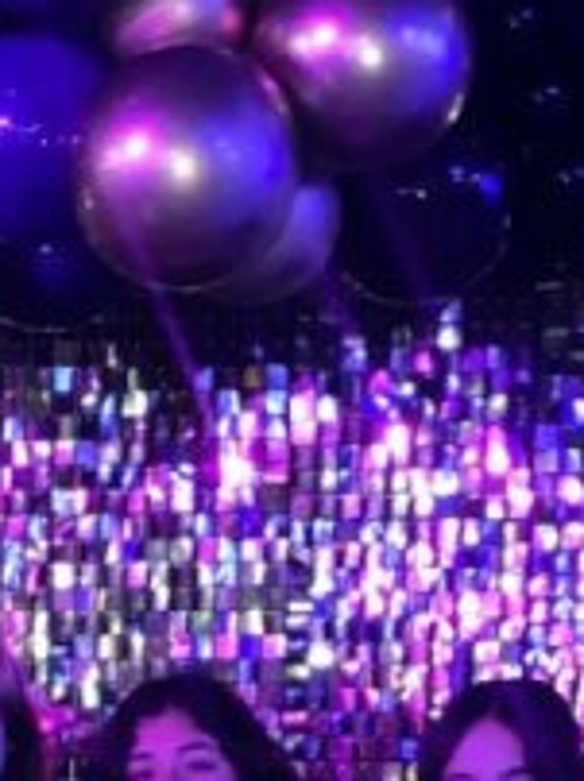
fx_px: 2615
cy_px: 1237
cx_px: -41
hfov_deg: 12.5
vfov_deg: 15.4
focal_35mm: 116
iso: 250
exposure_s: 1/4
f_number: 1.8
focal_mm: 4.25
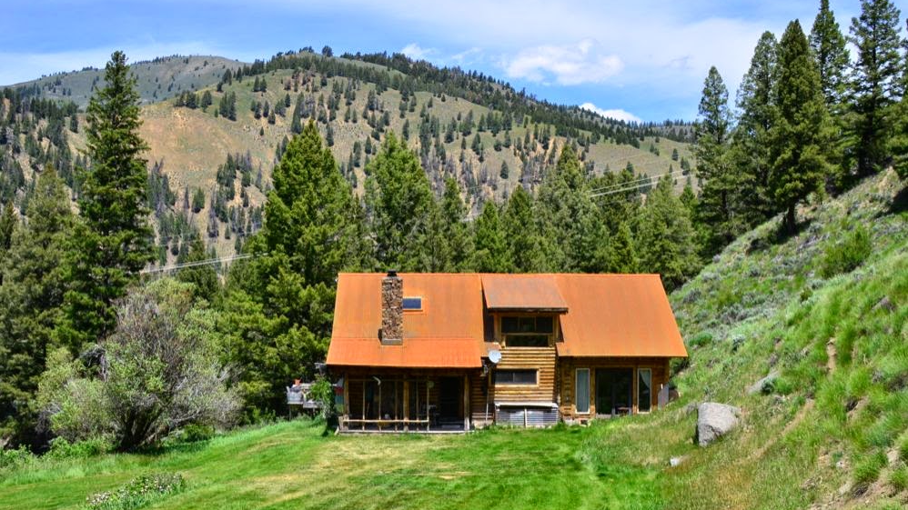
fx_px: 1059
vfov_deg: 27.1
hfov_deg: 46.4
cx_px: 454
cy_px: 275
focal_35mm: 44
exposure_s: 1/640
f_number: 13
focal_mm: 28
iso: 800
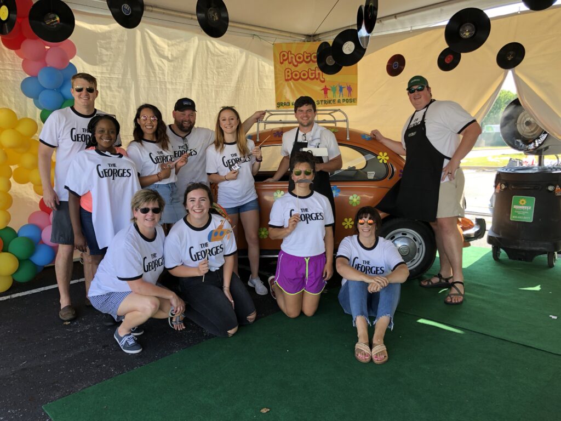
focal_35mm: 28
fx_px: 454
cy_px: 210
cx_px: 280
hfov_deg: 63.4
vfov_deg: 49.7
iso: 20
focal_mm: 4
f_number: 1.8
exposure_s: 1/120
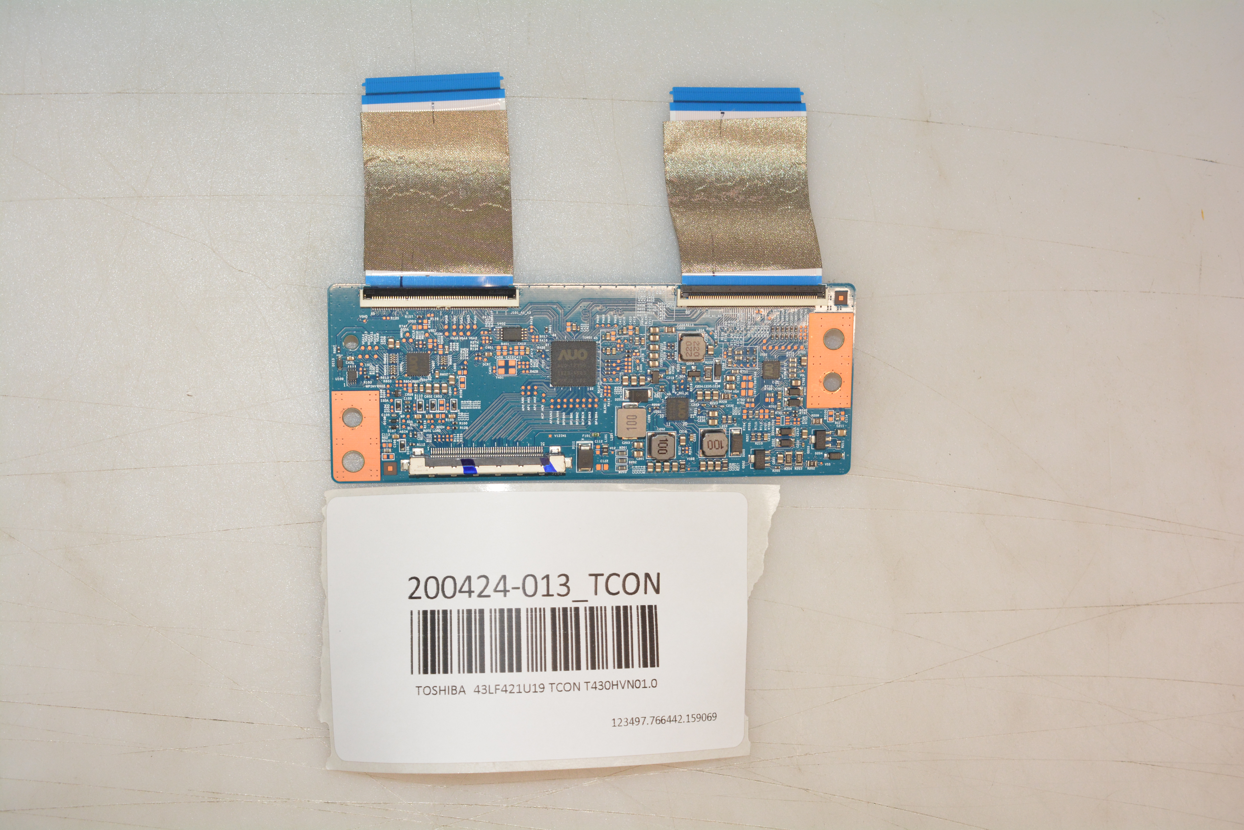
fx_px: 1607
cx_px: 622
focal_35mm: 46
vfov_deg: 28.9
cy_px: 415
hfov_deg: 42.3
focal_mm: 31
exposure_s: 1/200
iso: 1000
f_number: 8
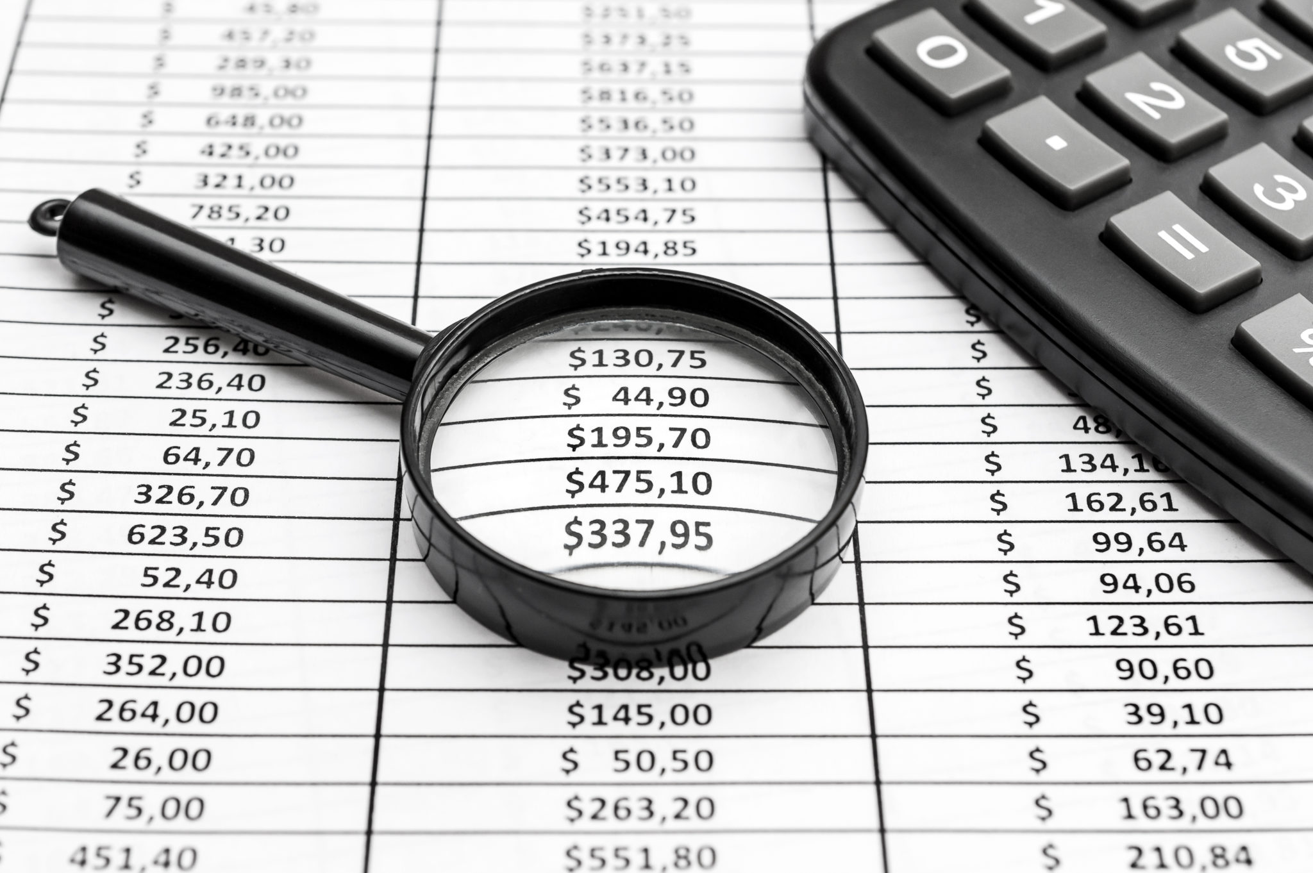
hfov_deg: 33.4
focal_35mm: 60
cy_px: 436
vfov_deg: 22.6
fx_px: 2187
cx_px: 656
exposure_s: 1/160
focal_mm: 40
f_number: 10
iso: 200
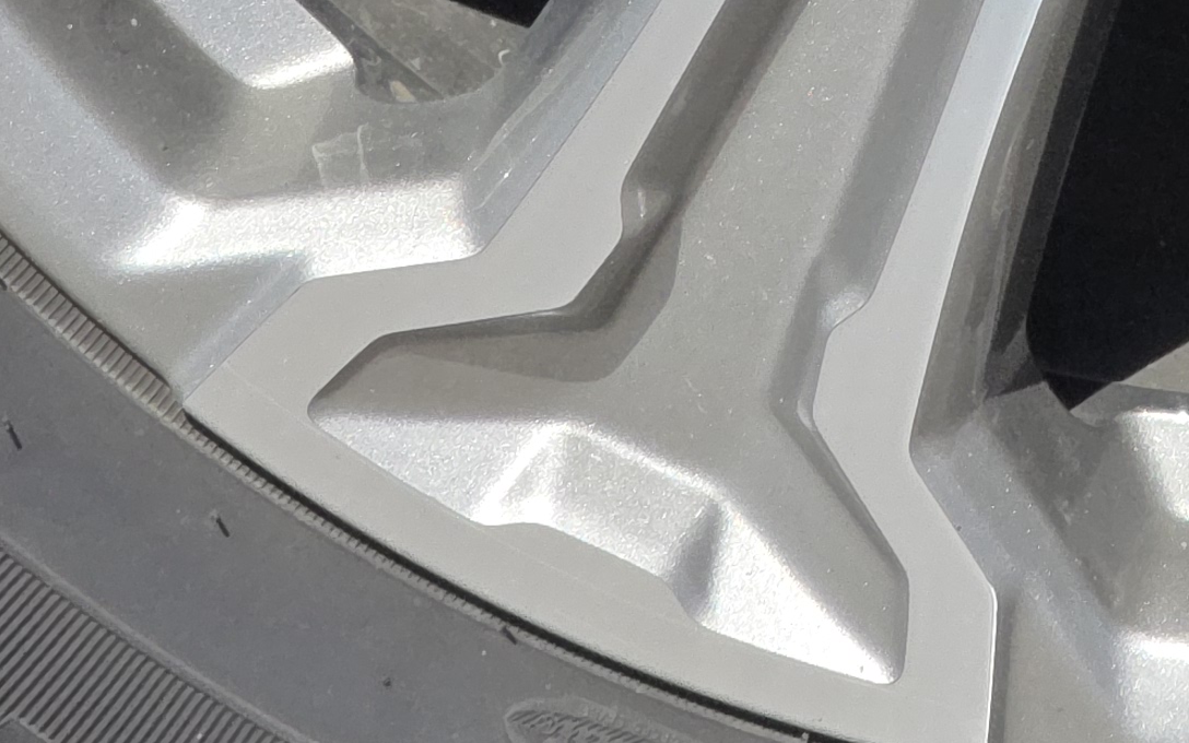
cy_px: -726
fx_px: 8717
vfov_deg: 4.8
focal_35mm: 269
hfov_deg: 7.8
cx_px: 1163
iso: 50
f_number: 2.4
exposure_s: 1/2216
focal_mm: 7.9
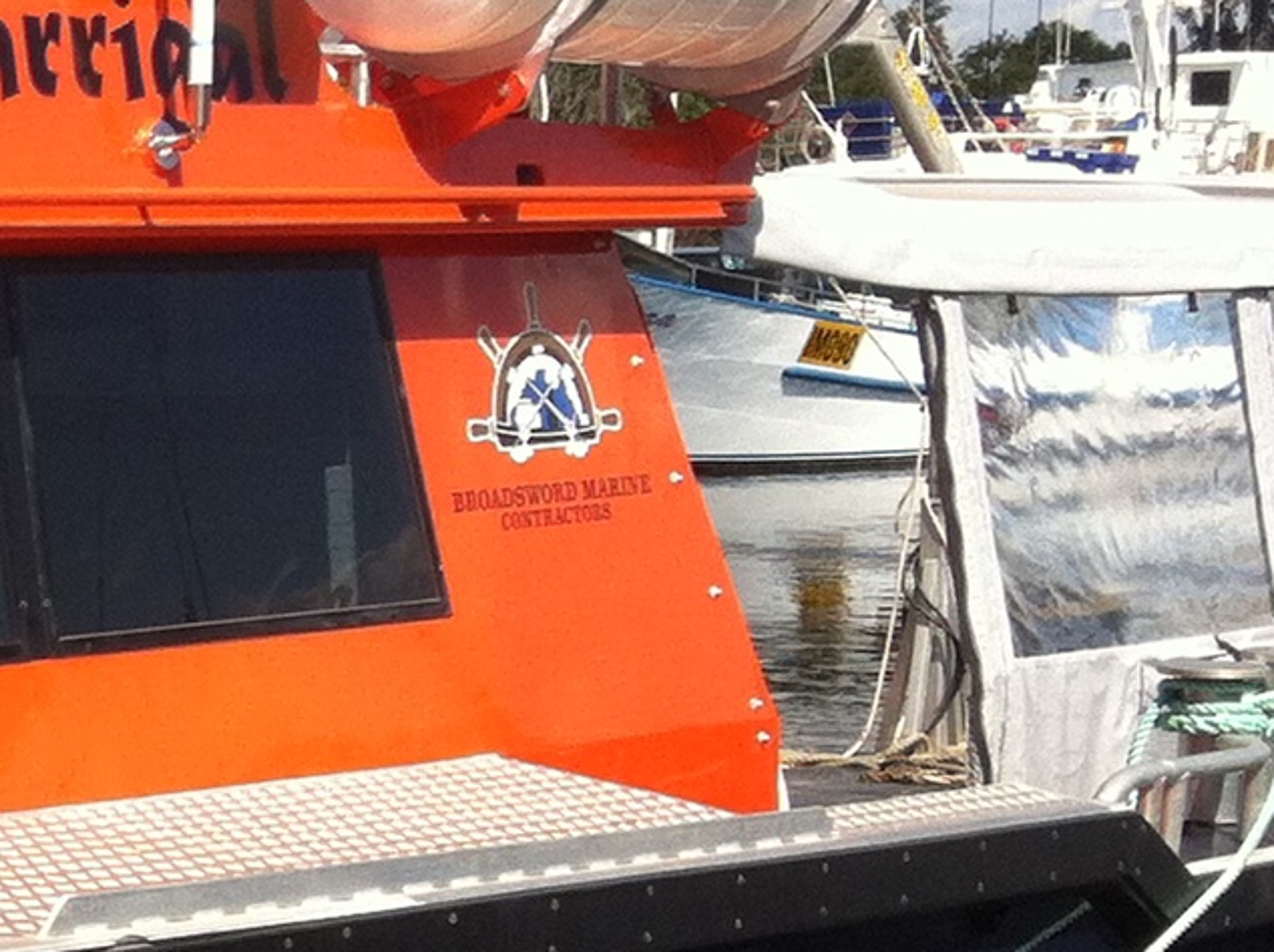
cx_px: -944
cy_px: 915
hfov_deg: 13.1
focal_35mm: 138
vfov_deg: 10.6
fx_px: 5073
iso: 80
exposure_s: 1/1160
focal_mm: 3.85
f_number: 2.8
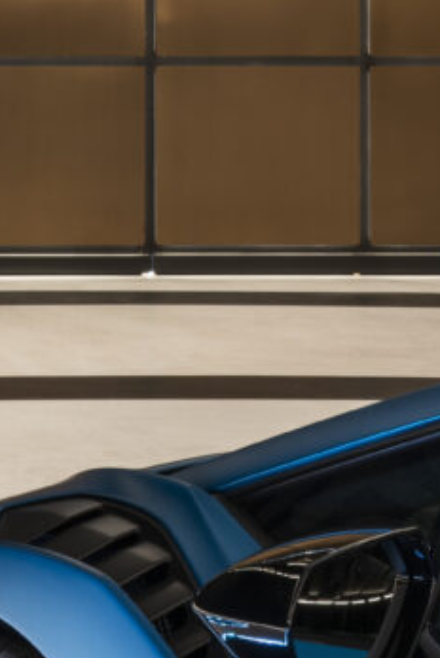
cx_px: 346
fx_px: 2671
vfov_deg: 13.8
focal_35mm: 146
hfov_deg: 9.4
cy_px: -2
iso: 100
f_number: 13
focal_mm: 33
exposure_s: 4
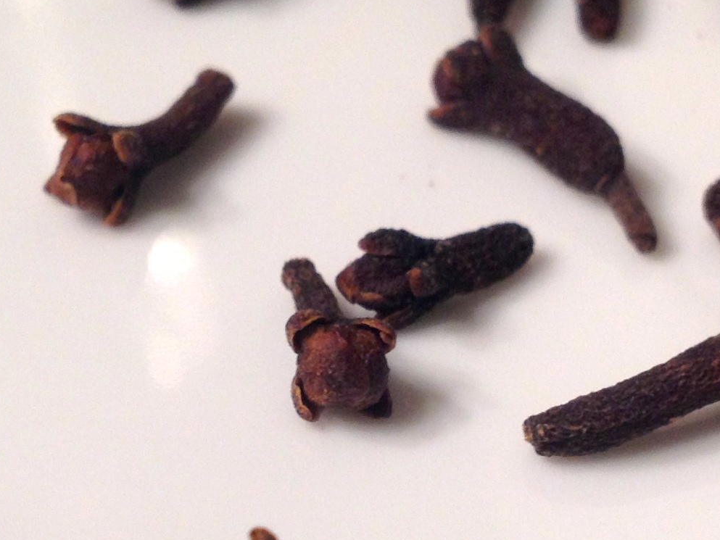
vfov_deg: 12.8
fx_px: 2392
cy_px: 439
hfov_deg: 17.1
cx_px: 434
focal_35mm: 115
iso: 50
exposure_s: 1/20
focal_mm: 4.28
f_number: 2.4
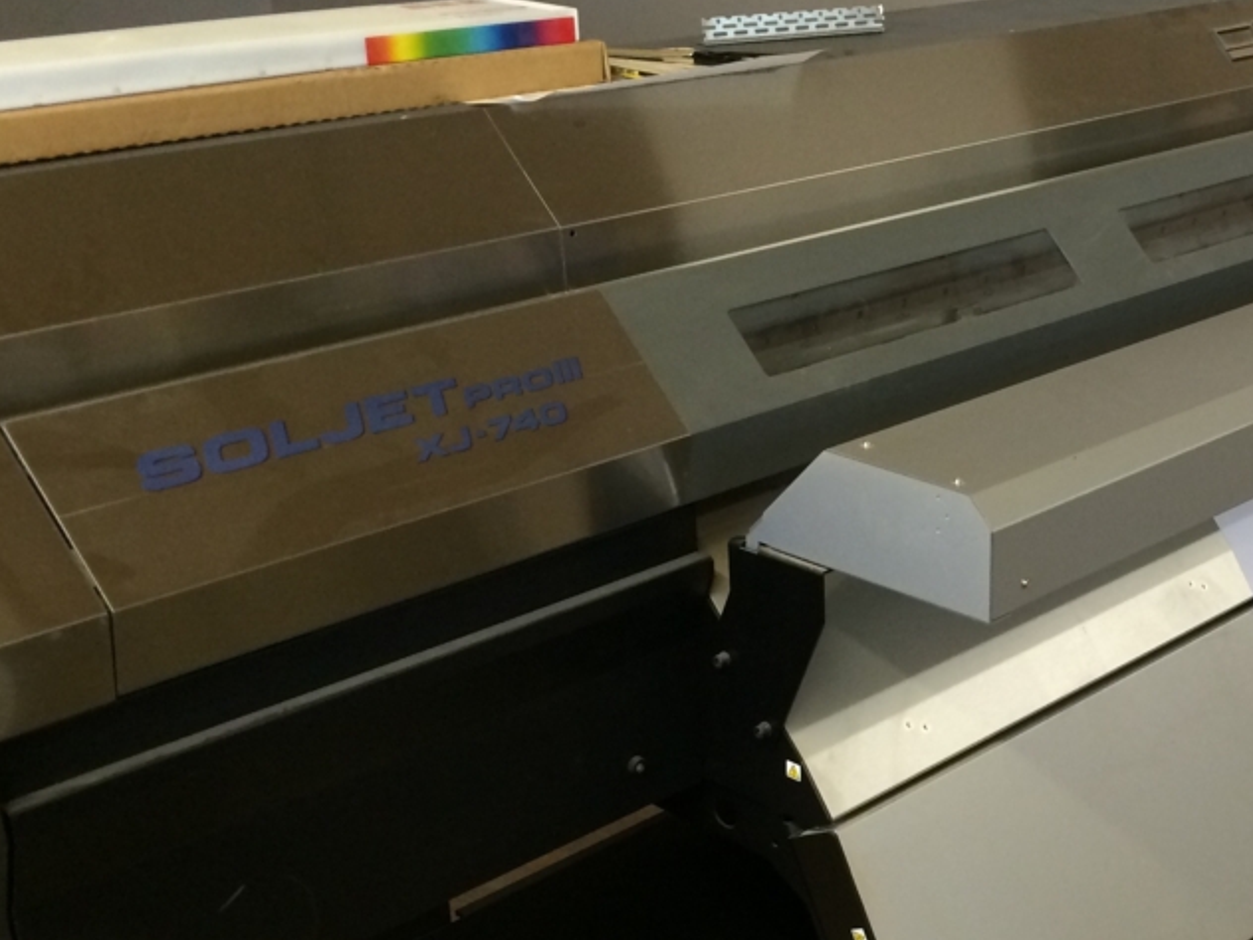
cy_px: 664
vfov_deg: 25.5
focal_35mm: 57
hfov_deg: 32.5
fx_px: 2063
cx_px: 1063
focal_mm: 4.12
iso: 200
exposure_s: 1/33
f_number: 2.2
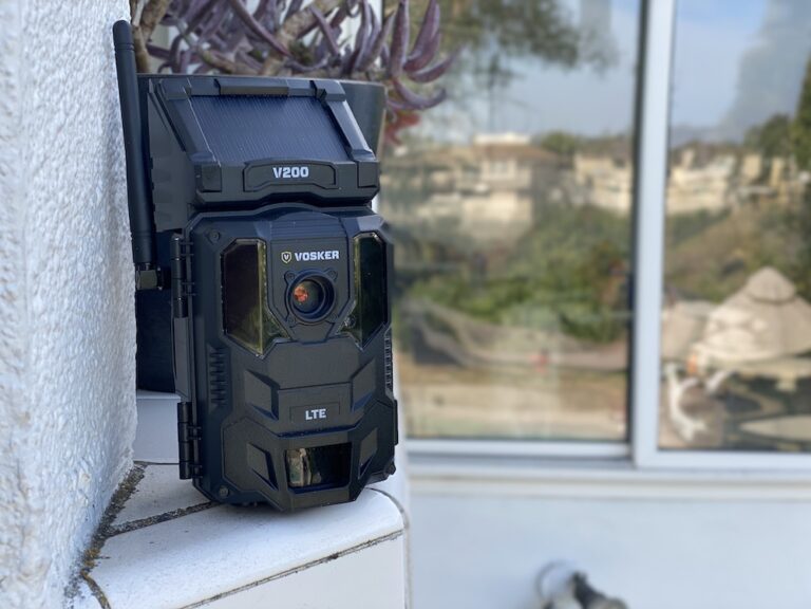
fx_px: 1218
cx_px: 406
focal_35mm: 52
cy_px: 304
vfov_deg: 28.0
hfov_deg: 36.8
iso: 20
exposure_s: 1/298
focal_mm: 6
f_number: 2
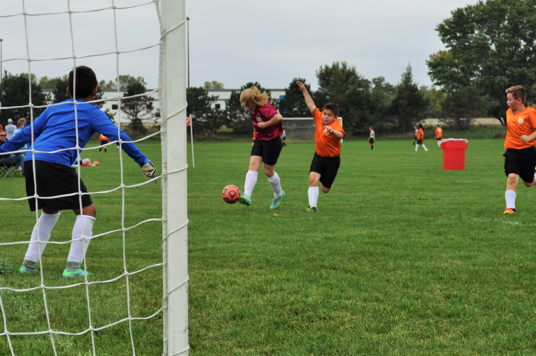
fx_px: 1227
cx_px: 268
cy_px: 178
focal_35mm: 82
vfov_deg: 16.5
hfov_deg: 24.6
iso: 200
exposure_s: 1/250
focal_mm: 55
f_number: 8
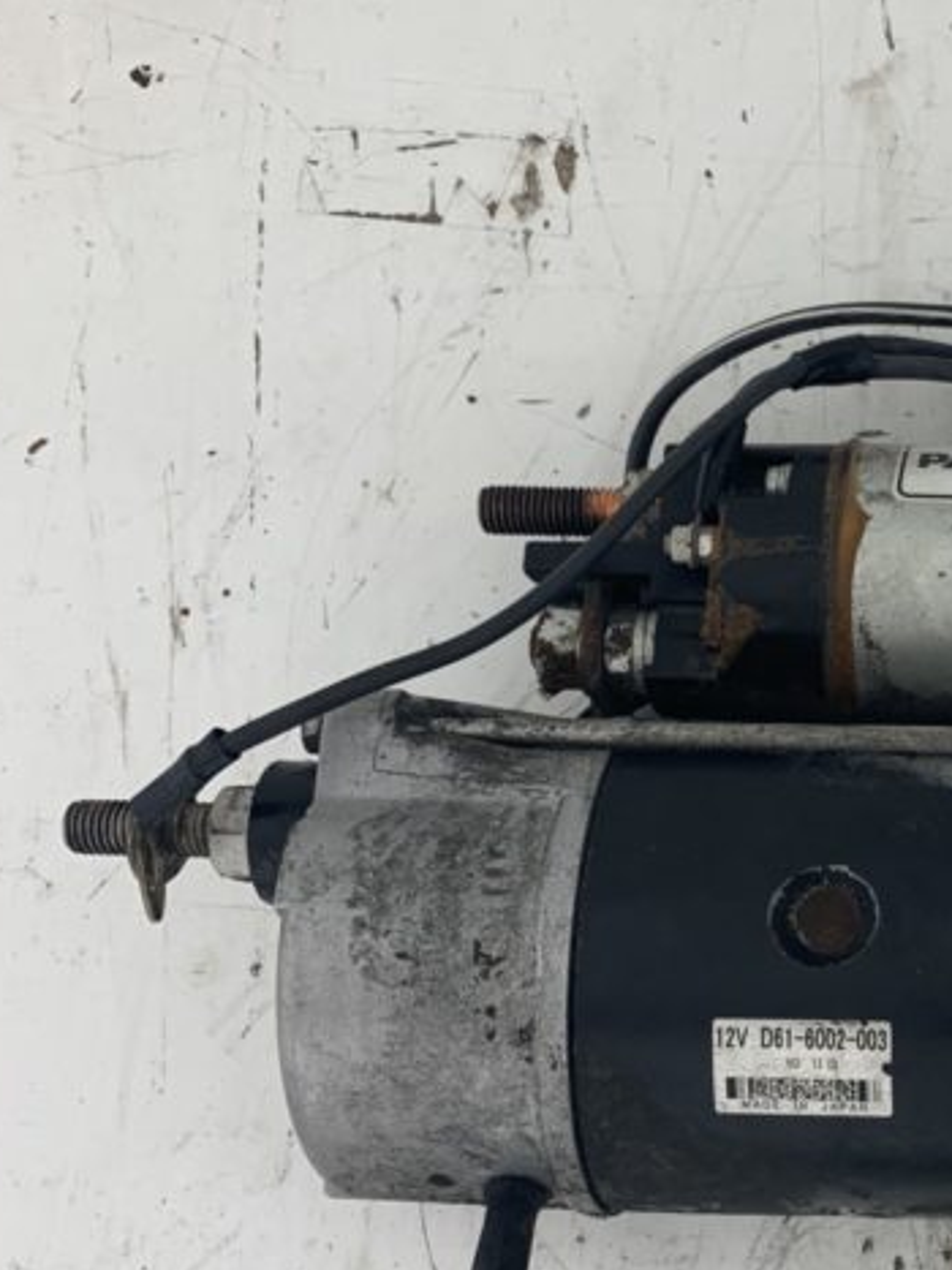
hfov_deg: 24.2
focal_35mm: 57
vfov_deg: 33.8
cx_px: 1004
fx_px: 2091
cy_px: 669
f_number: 1.8
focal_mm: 4.25
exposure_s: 1/143
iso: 25
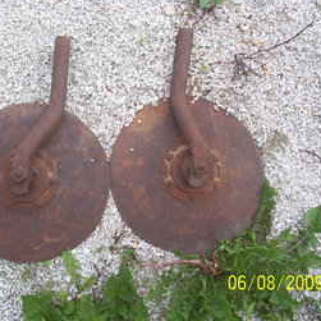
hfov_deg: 35.9
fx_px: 493
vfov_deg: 36.1
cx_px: 127
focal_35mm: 47
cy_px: 159
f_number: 4.5
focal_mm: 6
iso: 100
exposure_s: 1/36.2
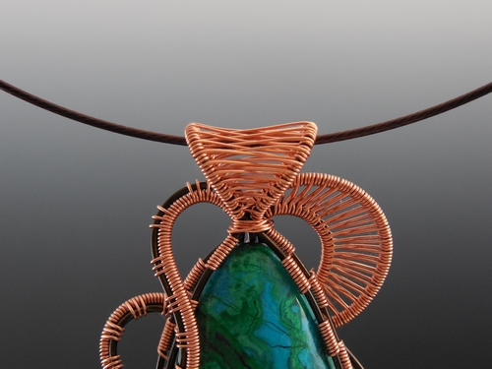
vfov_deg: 33.6
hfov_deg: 43.9
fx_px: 611
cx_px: 246
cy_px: 184
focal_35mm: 43
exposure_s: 1/20
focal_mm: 7.8
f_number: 3.9
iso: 400
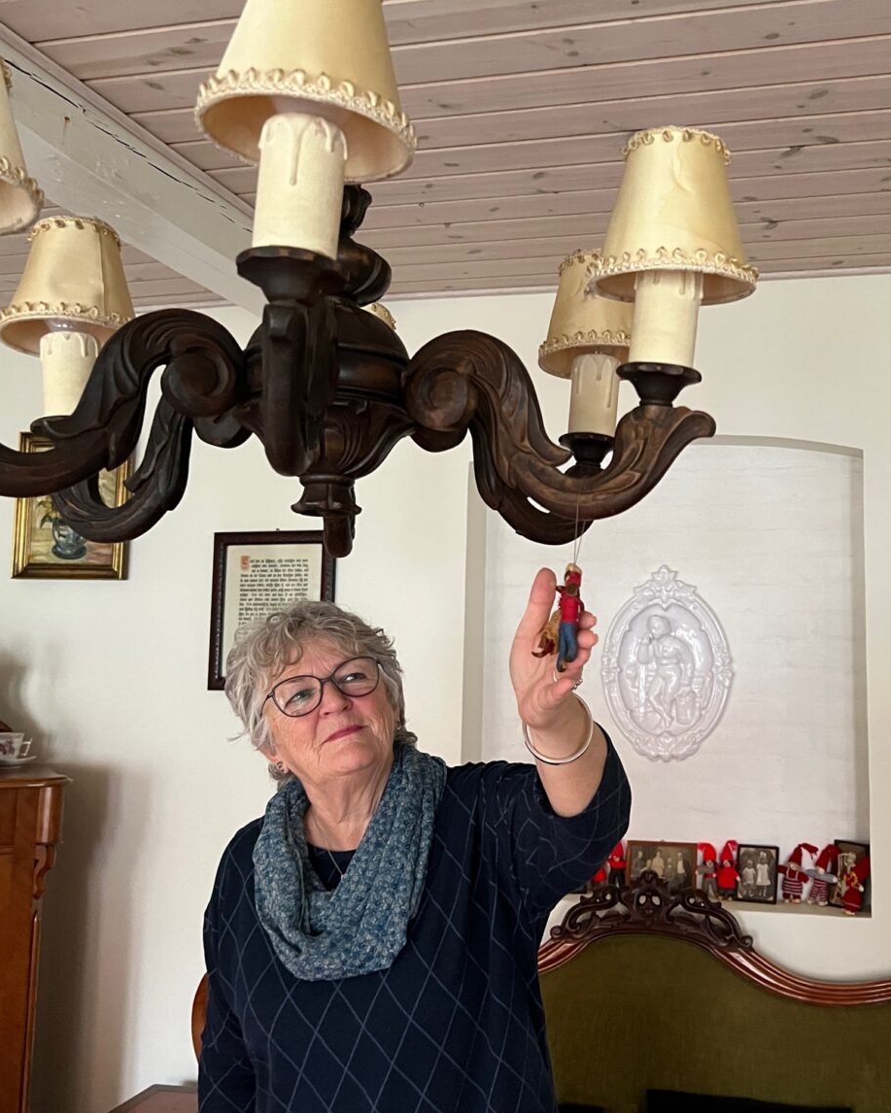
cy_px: 557
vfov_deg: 52.8
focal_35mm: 34
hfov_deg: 42.8
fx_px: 1121
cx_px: 593
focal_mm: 5.7
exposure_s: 1/57
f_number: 1.5
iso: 500
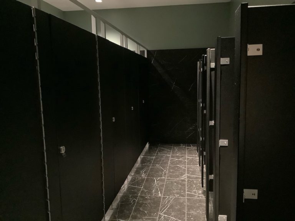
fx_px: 264
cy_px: 110
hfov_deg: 58.4
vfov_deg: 45.4
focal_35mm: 31
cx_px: 148
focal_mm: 3.3
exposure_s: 1/17
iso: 800
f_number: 2.4
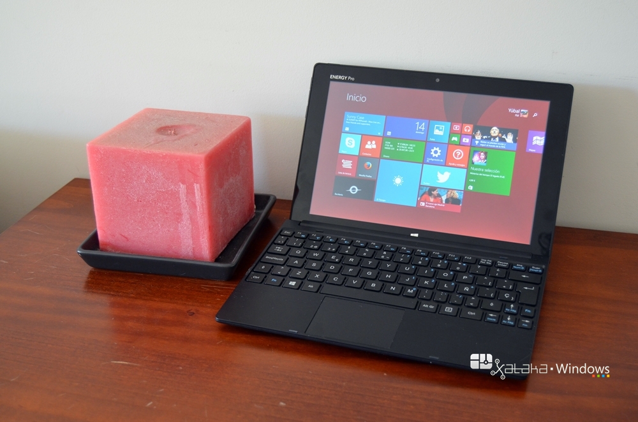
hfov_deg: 42.4
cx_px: 319
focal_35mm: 46
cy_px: 211
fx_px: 822
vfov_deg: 28.8
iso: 800
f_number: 4.2
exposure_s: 1/30
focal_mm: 31
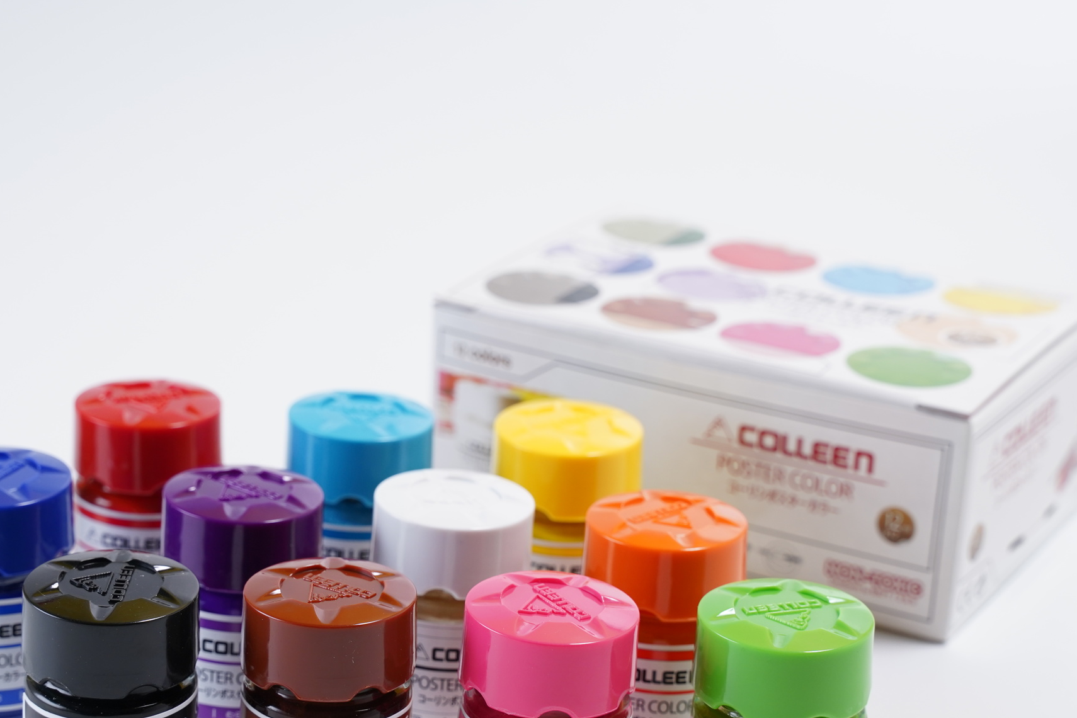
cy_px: 477
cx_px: 442
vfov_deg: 15.7
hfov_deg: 23.4
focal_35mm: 87
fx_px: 2603
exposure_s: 1/40
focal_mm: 62
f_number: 9
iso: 500
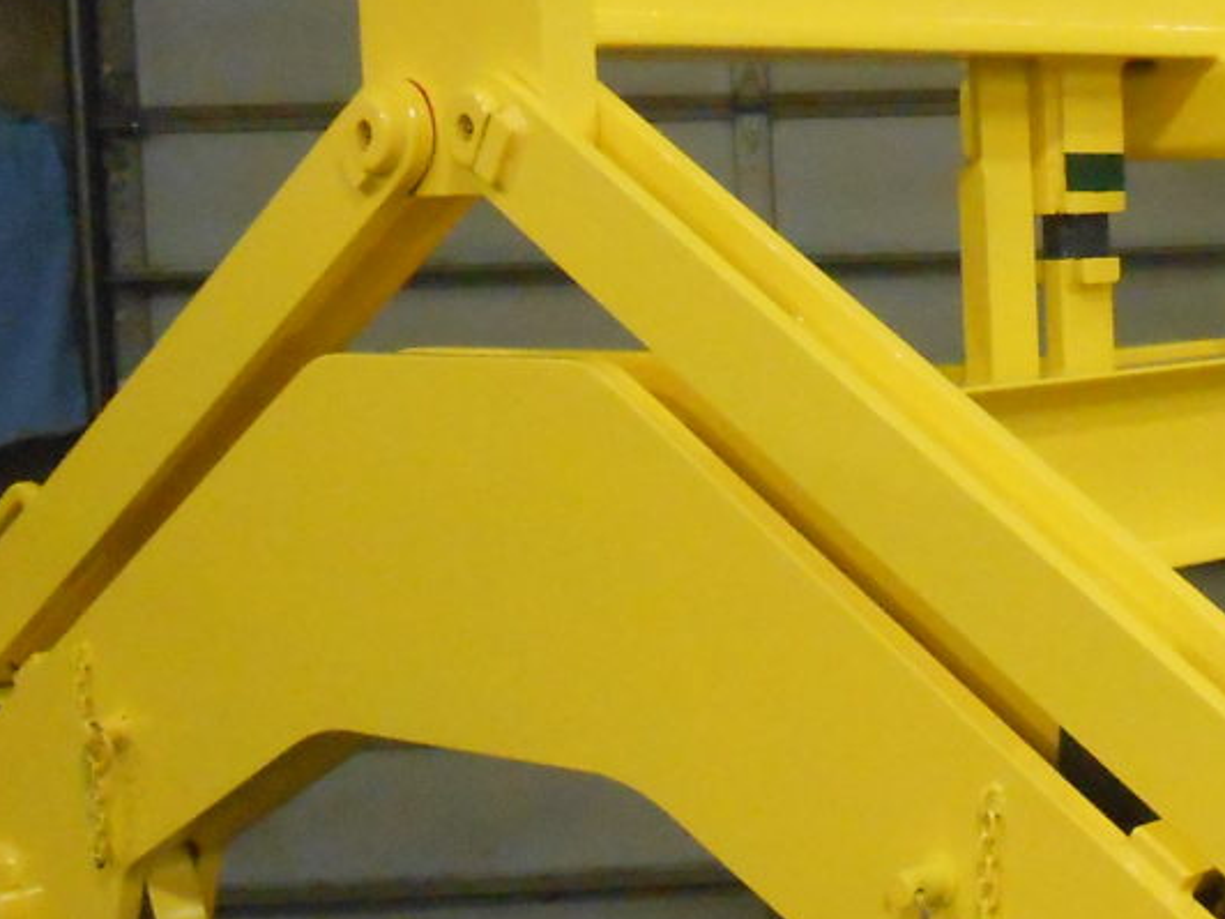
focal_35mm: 75
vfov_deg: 19.6
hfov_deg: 24.5
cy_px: 394
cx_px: 1283
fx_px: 2654
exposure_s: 1/60
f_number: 3.5
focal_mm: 4.6
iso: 800
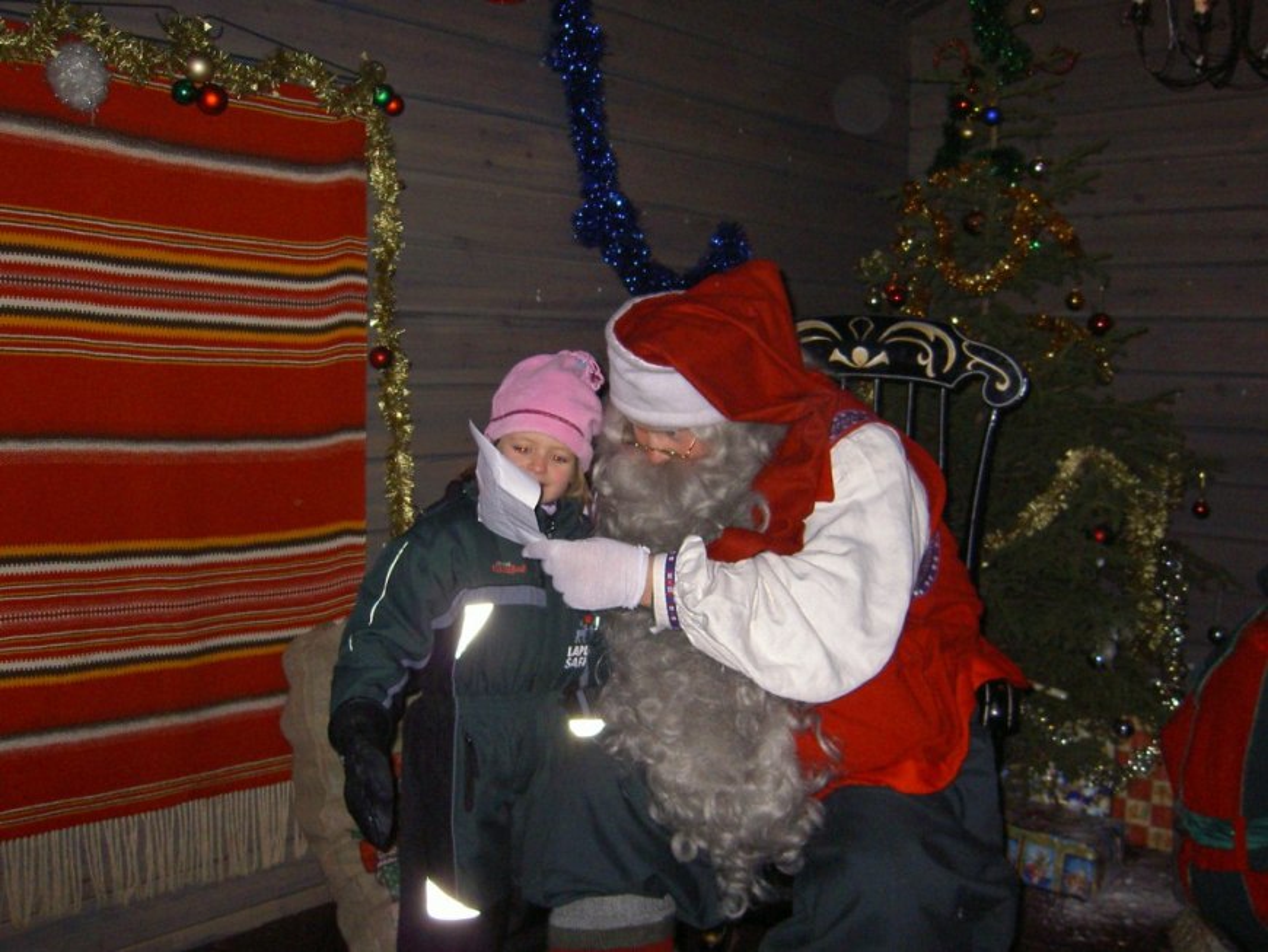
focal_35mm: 34
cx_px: 634
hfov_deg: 53.9
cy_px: 476
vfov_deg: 41.8
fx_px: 1246
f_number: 2.8
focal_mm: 5.6
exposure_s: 1/60
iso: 200
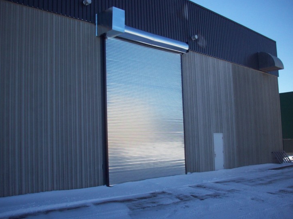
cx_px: 145
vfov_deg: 35.1
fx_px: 347
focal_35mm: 41
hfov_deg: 45.8
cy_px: 114
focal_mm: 6.2
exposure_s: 1/284
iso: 80
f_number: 5.6
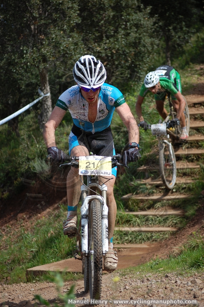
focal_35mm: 123
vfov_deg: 16.7
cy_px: 154
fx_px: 1049
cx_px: 102
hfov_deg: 11.1
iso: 200
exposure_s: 1/1000
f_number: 4.5
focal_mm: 82
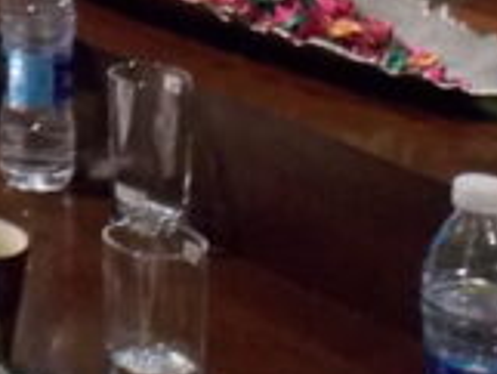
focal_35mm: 146
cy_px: -423
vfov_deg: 9.4
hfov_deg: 12.0
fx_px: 2098
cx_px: -516
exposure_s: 1/15
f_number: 3.1
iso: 400
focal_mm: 4
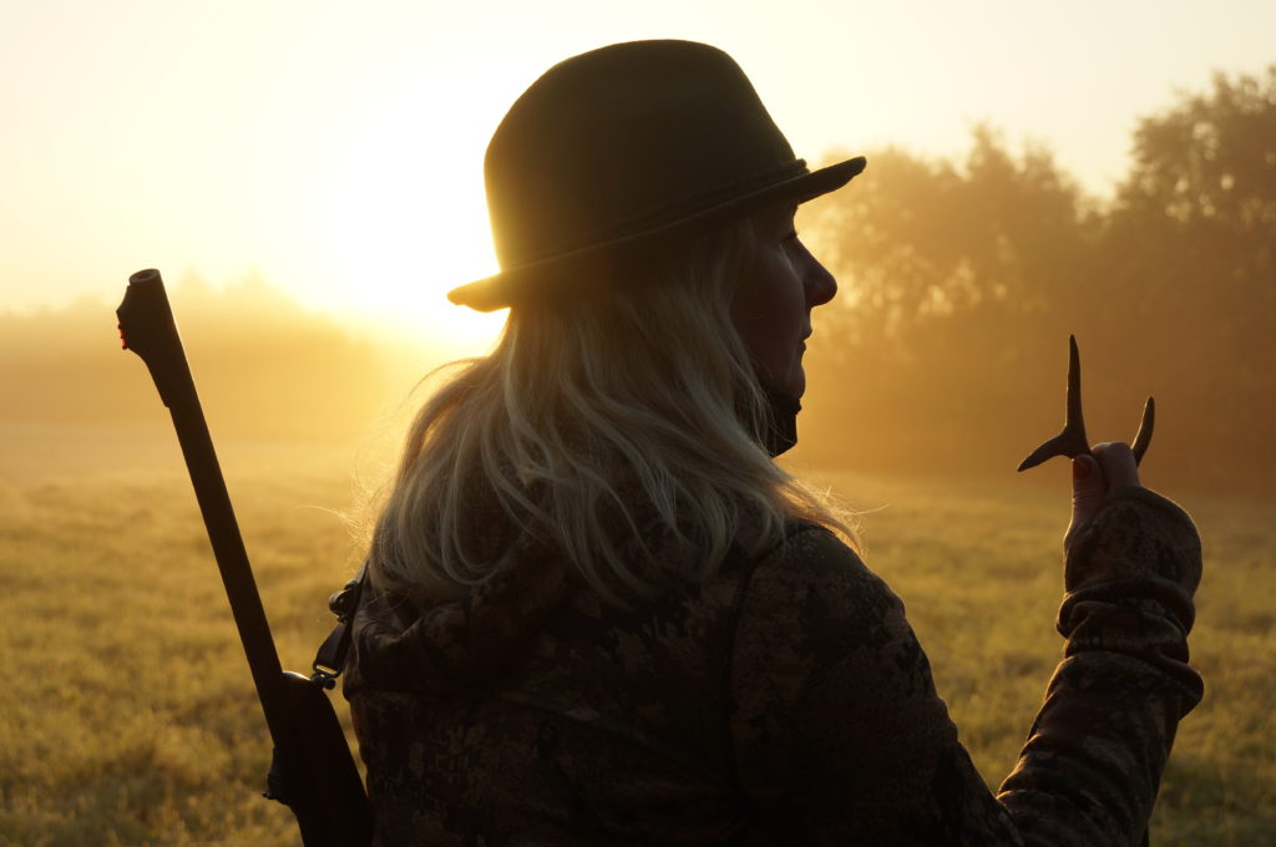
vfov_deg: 20.6
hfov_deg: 30.5
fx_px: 2336
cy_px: 424
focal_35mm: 66
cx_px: 638
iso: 100
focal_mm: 44
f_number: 7.1
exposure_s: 1/160
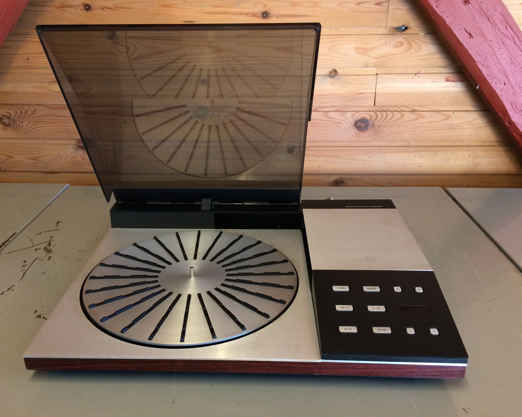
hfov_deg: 57.1
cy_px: 204
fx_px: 479
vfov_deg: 47.1
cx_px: 247
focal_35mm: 31
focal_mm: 4.15
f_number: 2.2
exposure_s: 1/33
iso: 200
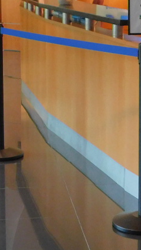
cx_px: 110
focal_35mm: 111
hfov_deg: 10.9
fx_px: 737
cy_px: 88
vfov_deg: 19.2
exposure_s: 1/30
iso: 320
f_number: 3.2
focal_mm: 5.3
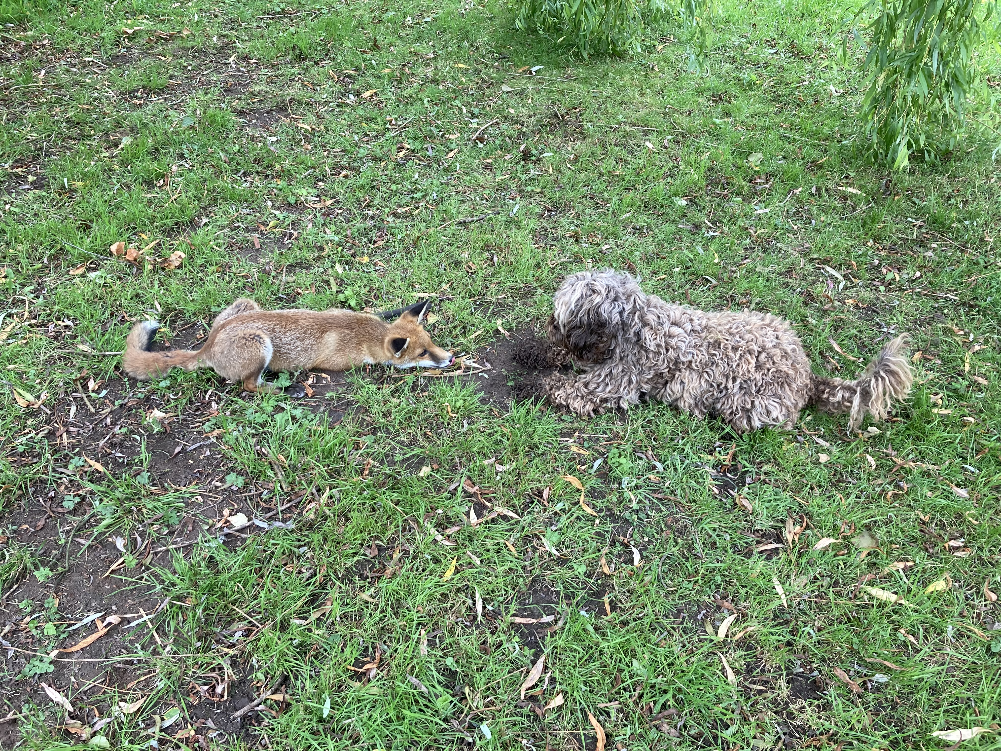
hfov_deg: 63.4
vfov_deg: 49.7
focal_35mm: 28
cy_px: 376
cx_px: 500
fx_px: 810
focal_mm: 3.99
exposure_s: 1/121
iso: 50
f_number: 1.8
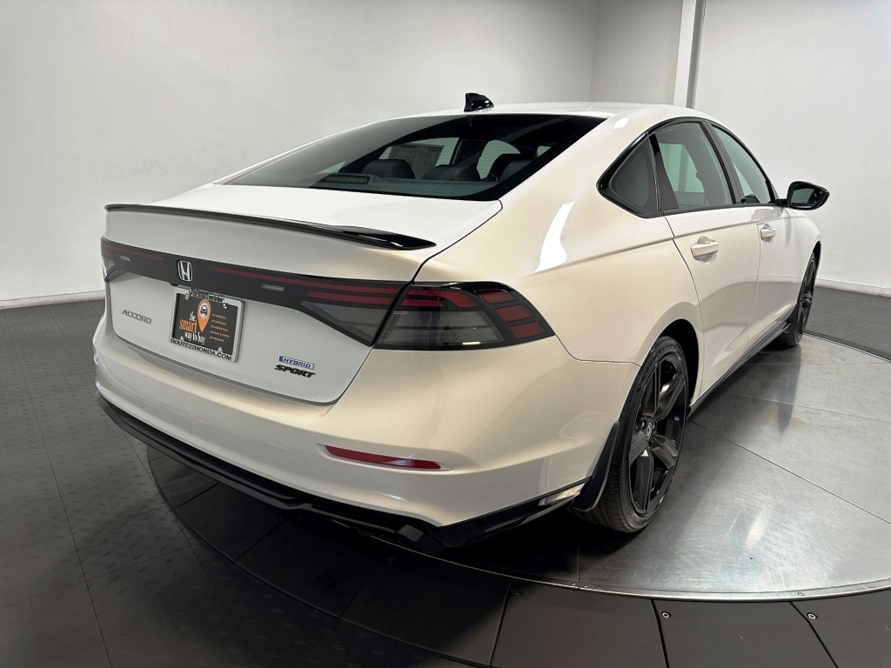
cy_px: 334
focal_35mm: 24
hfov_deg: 71.6
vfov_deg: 56.8
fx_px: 618
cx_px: 446
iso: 160
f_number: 1.78
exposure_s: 1/60
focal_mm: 6.86
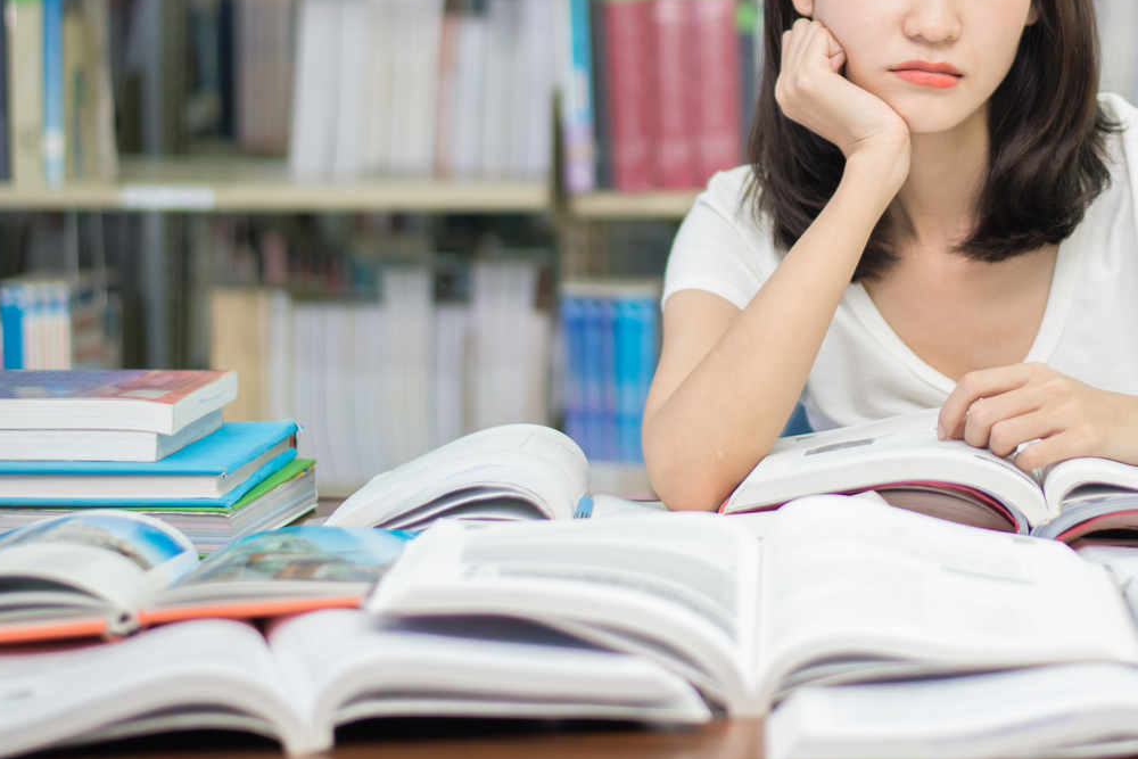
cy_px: 48
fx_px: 3351
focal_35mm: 106
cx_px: 870
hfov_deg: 19.1
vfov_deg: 12.8
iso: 400
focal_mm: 50
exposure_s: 1/125
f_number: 2
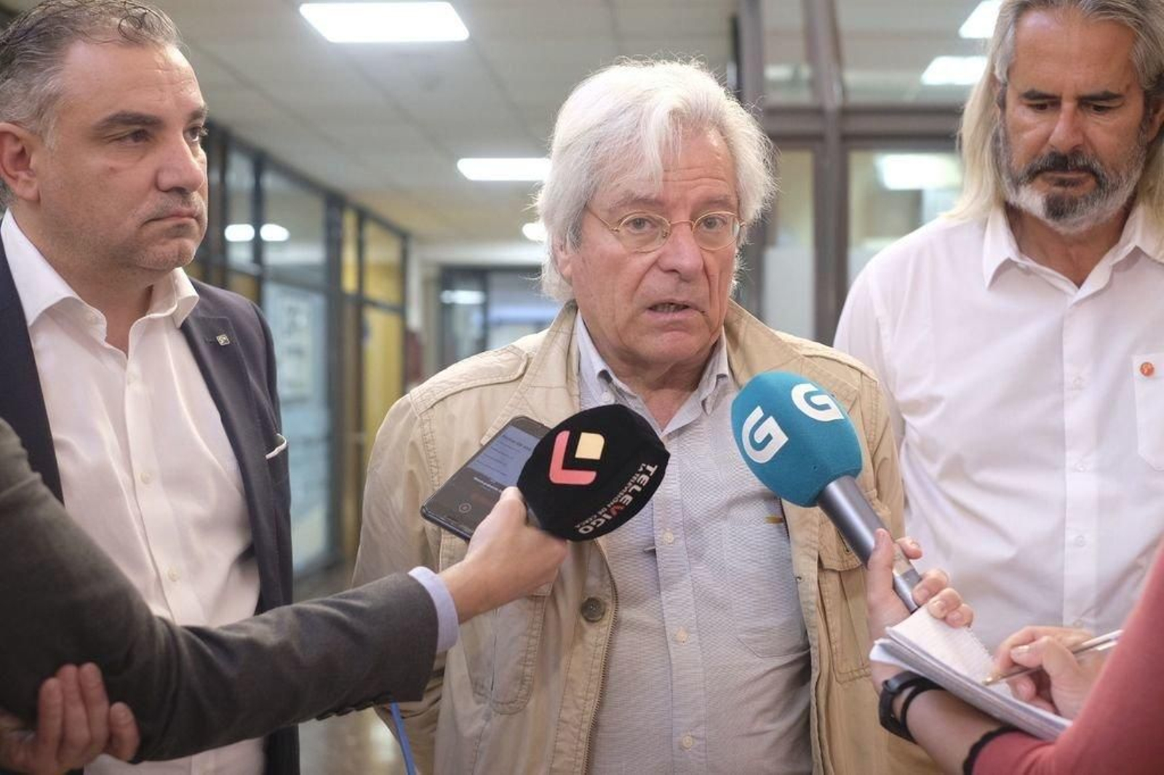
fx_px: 1713
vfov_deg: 25.5
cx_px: 582
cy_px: 388
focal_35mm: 53
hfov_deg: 37.5
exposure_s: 1/100
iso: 1600
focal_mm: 35
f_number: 2.8
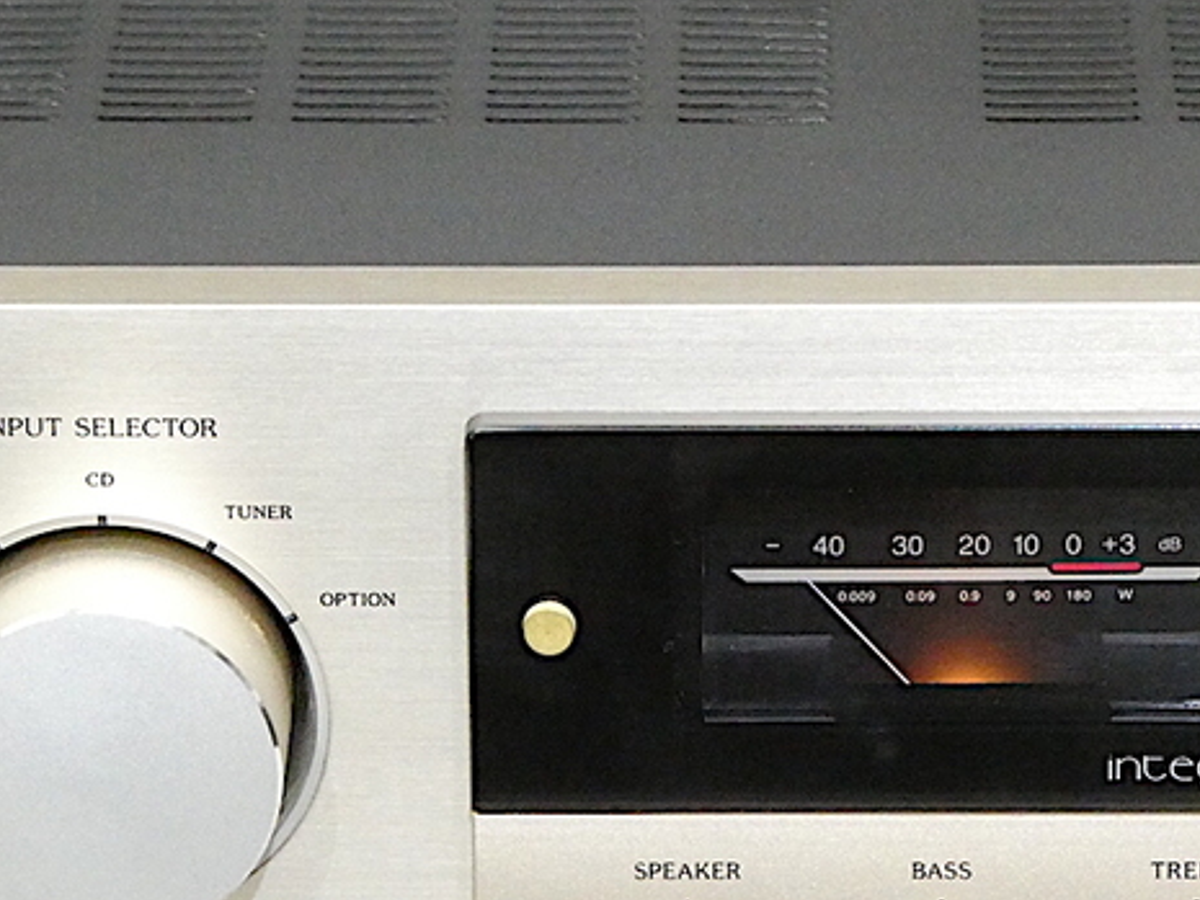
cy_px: 704
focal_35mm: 256
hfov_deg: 7.7
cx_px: 655
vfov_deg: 5.8
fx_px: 8877
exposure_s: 1/30
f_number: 5.2
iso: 1600
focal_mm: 22.3
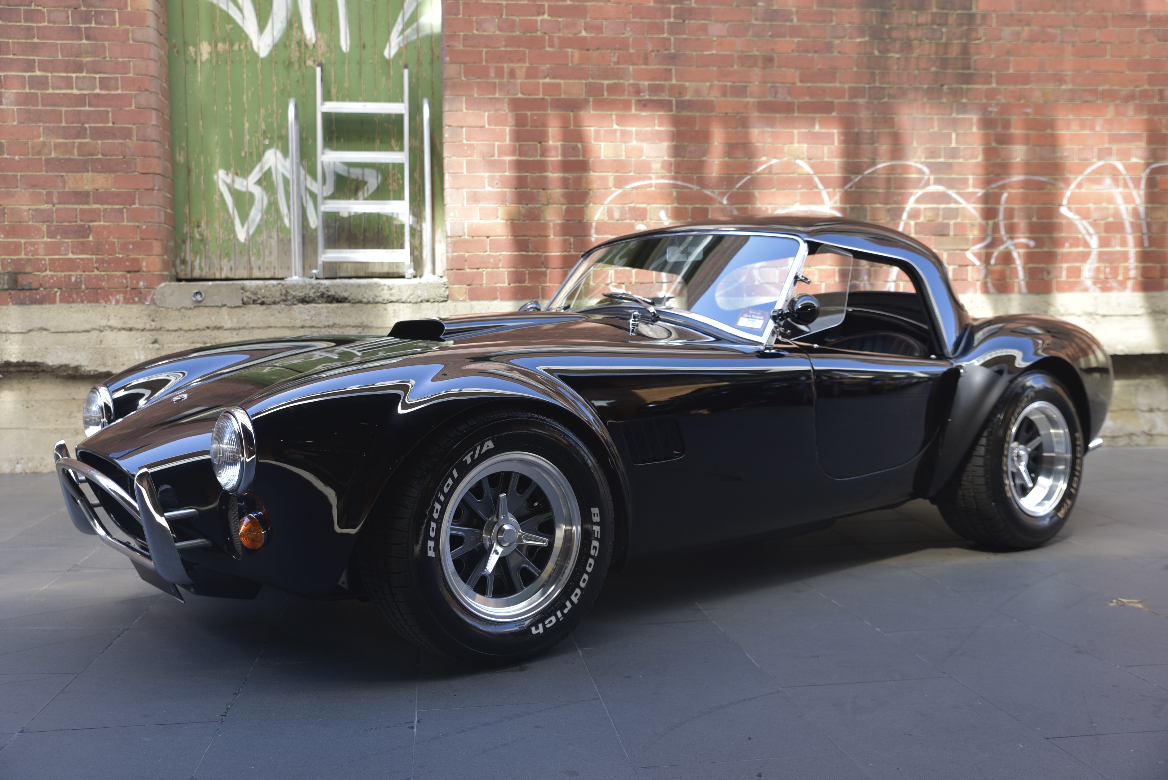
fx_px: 1136
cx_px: 584
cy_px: 390
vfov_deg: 37.9
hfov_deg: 54.4
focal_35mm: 35
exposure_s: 1/60
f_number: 4.5
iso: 125
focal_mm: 35
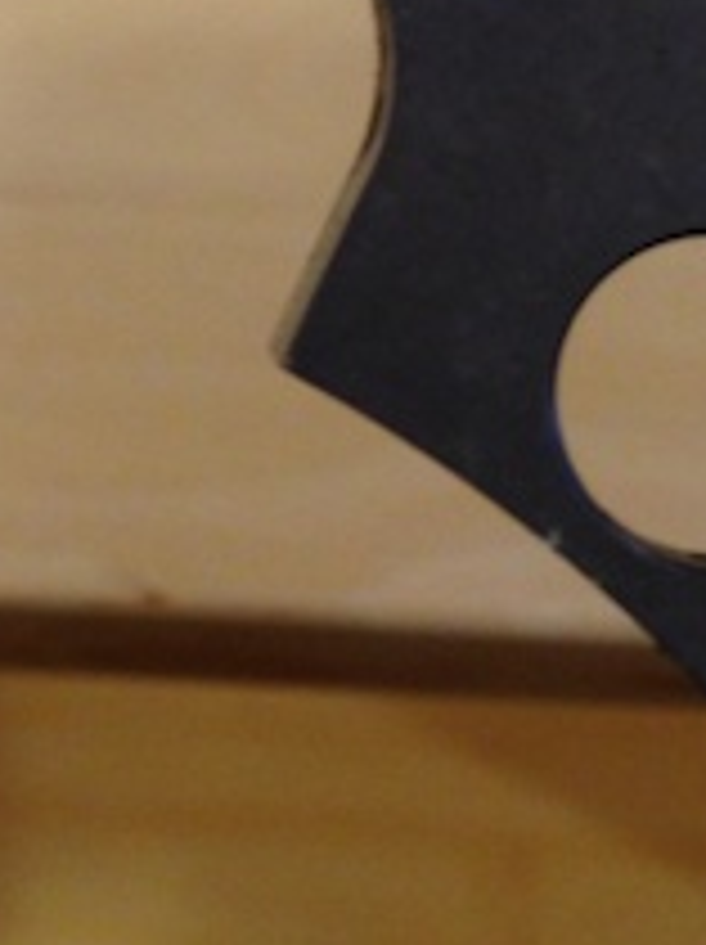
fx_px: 3433
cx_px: -319
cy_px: -490
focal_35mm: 126
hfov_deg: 11.3
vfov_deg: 14.6
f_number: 2.4
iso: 64
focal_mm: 4.12
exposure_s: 1/20
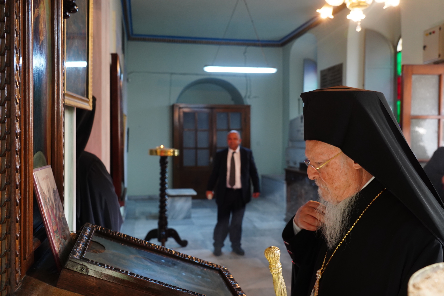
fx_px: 382
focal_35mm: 31
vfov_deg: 42.3
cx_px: 222
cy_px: 148
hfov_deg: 60.3
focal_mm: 31
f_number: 5
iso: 2000
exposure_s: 1/60
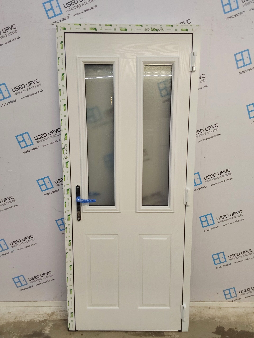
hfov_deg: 49.7
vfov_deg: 63.4
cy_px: 169
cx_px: 127
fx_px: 274
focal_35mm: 28
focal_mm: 2.91
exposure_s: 1/50
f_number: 1.9
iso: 50
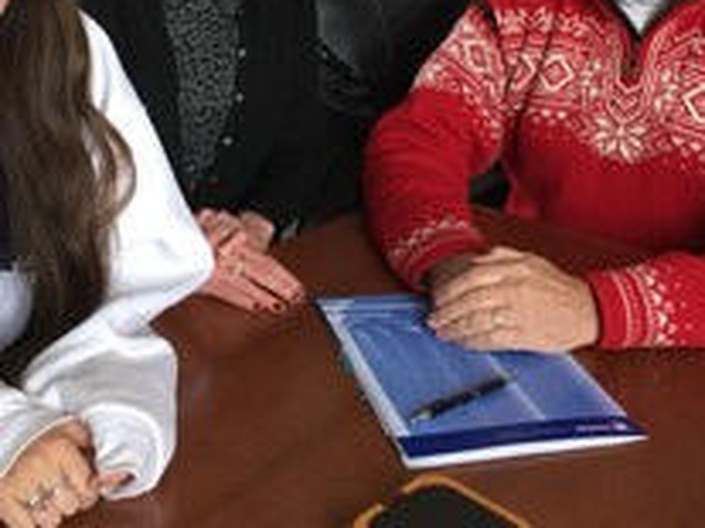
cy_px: 85
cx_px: 300
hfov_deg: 34.3
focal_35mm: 56
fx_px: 1140
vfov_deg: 25.5
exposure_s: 1/15
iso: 32
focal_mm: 4.15
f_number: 2.2
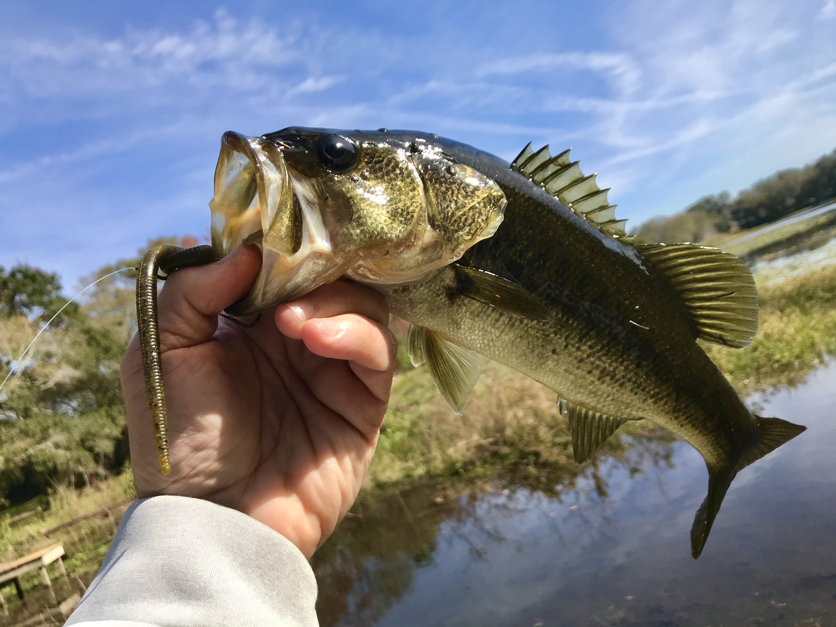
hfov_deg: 63.4
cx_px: 418
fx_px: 676
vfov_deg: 49.7
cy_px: 314
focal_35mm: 28
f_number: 1.8
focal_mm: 3.99
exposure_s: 1/1808
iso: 20
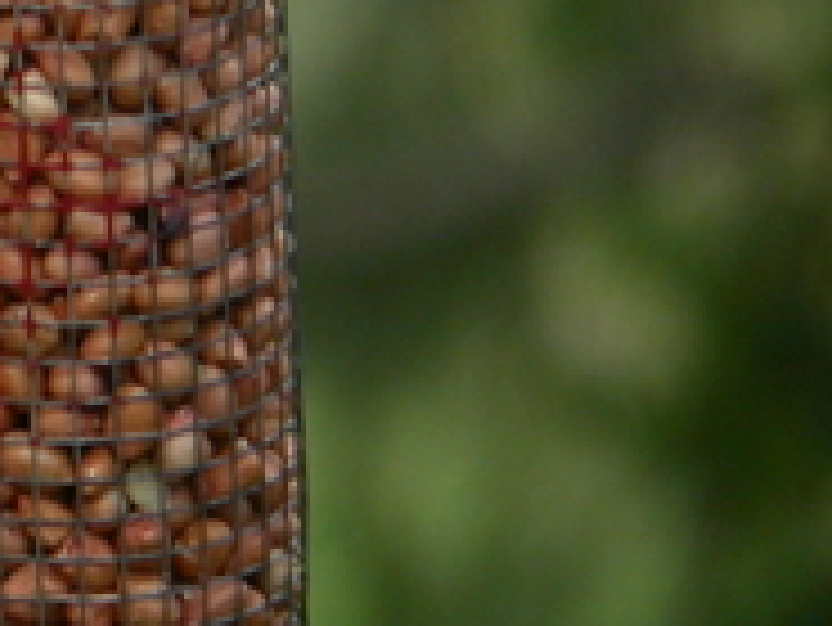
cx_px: -124
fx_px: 4377
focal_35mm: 182
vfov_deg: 8.1
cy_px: -52
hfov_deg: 10.7
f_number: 3.2
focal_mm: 13.8
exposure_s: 1/60.3
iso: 100
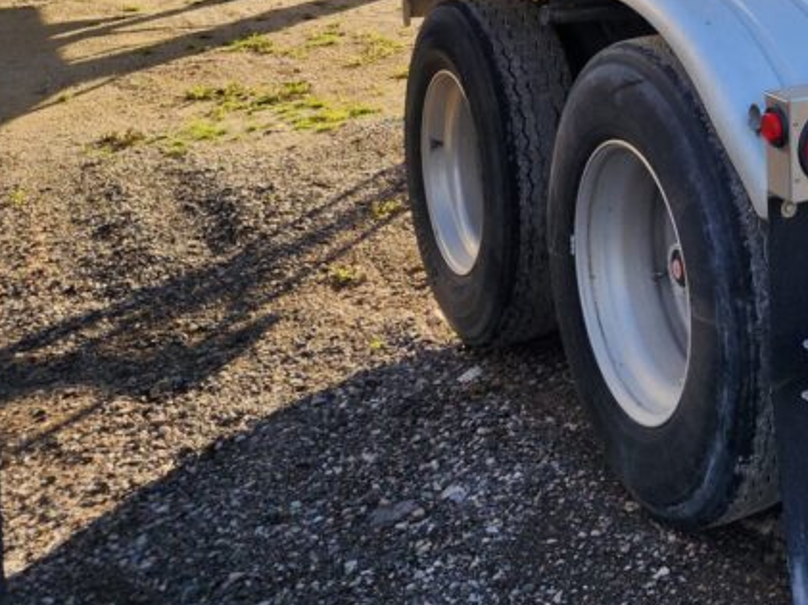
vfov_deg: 23.8
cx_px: 869
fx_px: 1306
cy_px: -113
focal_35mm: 56
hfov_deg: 31.0
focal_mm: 6.4
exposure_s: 1/614
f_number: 1.8
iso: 12
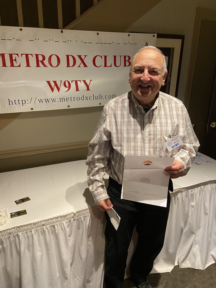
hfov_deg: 53.1
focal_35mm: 26
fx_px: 216
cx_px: 108
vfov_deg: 67.3
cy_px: 144
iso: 250
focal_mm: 4.25
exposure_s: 1/60
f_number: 1.8
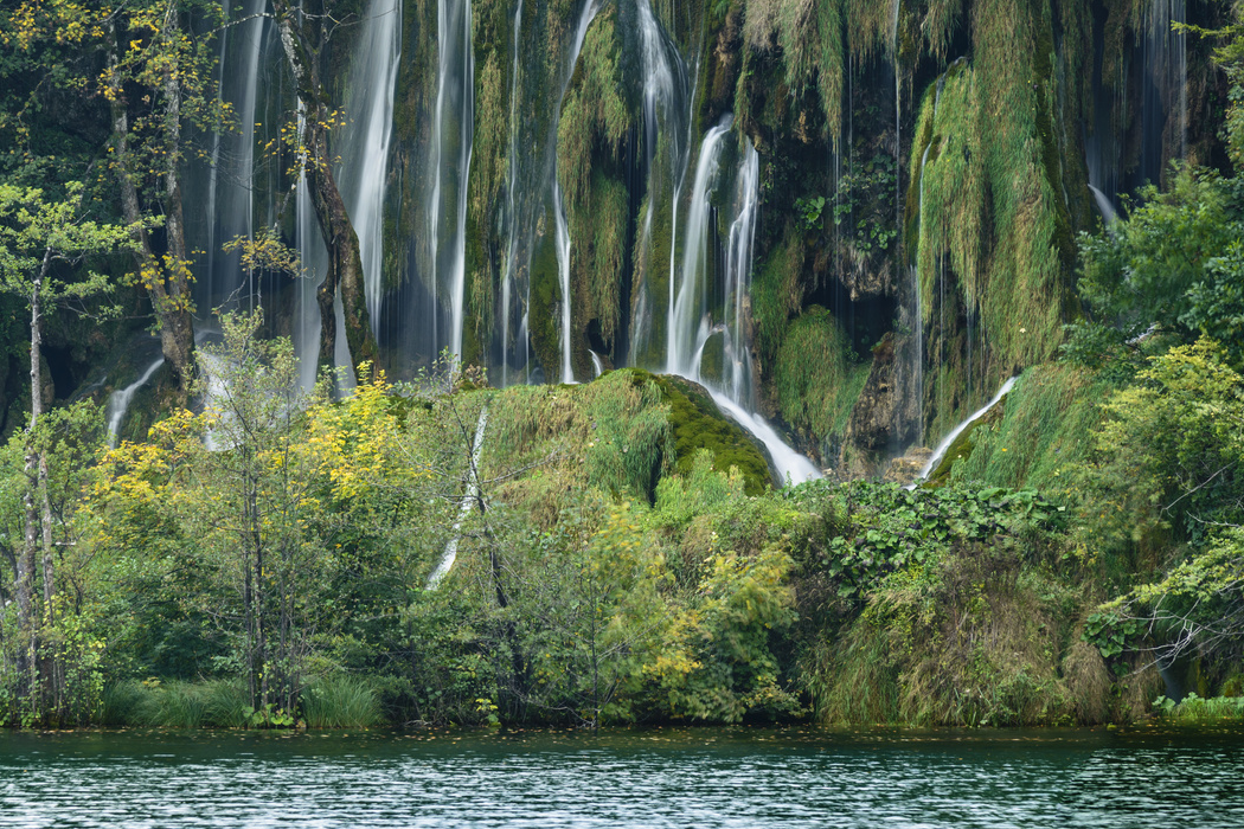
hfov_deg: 11.1
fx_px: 6392
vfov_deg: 7.4
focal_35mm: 185
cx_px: 540
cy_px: 211
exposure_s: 1/1.67
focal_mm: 120
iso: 100
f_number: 10
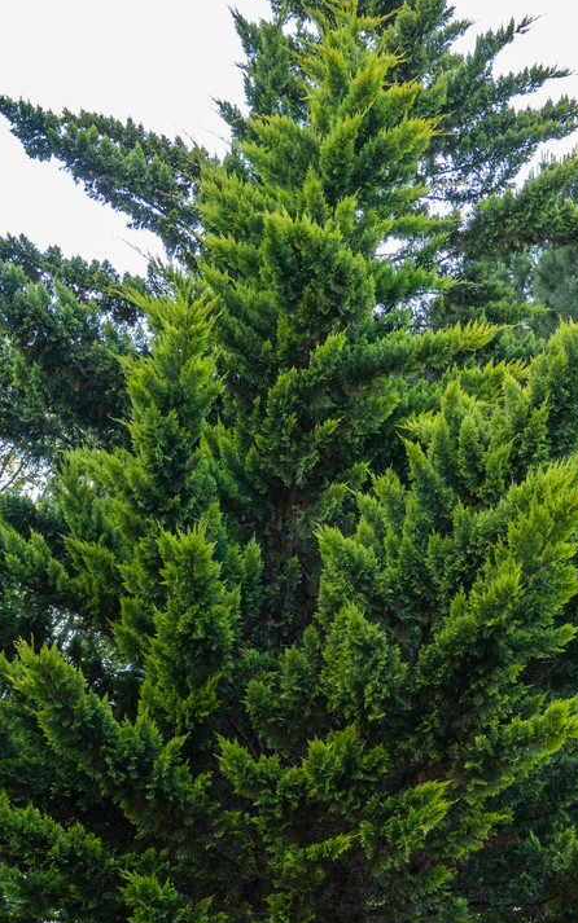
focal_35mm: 72
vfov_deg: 28.0
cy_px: 738
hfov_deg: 18.1
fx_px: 1814
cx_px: 363
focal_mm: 28
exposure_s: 1/50
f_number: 10
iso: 640
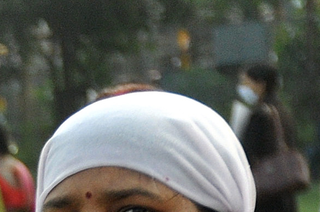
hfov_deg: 3.3
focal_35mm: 622
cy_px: 511
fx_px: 5518
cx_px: -445
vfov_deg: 2.2
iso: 640
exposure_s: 1/400
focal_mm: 75
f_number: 5
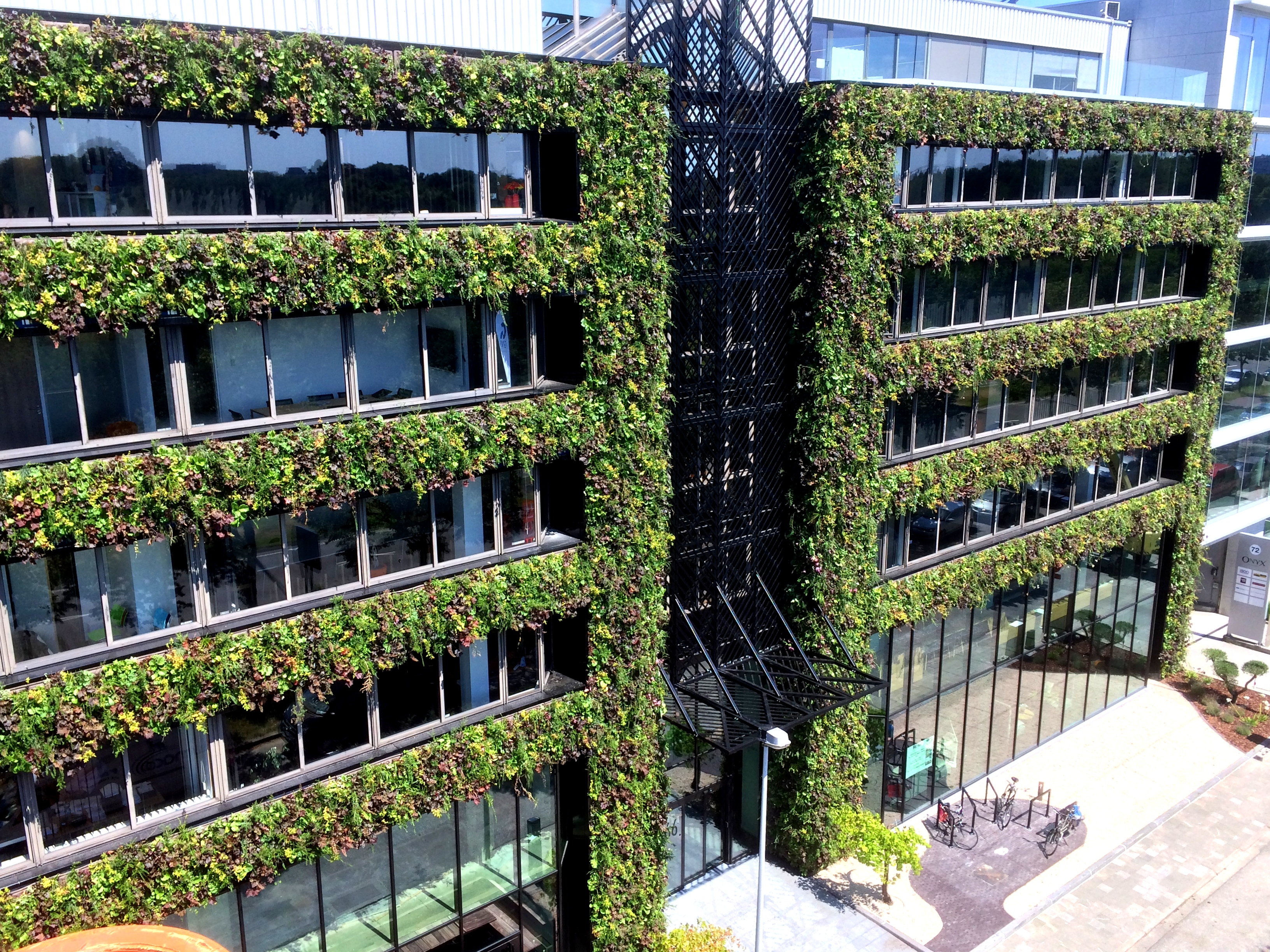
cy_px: 476
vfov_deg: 48.2
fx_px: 1064
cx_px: 635
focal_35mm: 29
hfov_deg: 61.7
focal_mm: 4.15
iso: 32
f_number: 2.2
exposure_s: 1/912
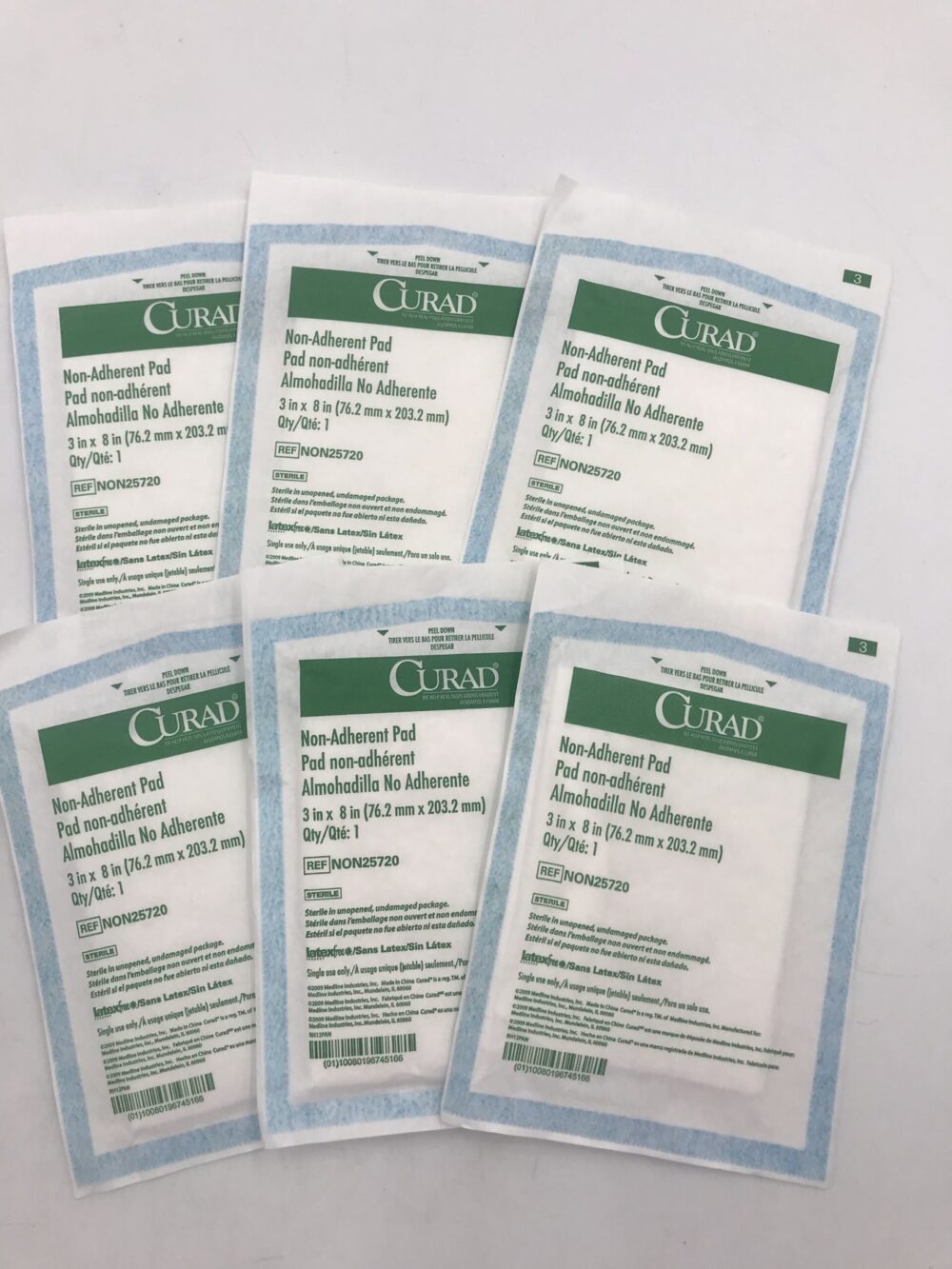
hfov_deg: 49.8
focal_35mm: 28
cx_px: 476
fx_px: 1027
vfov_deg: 63.4
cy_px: 634
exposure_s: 1/197
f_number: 1.8
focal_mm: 3.99
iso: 20
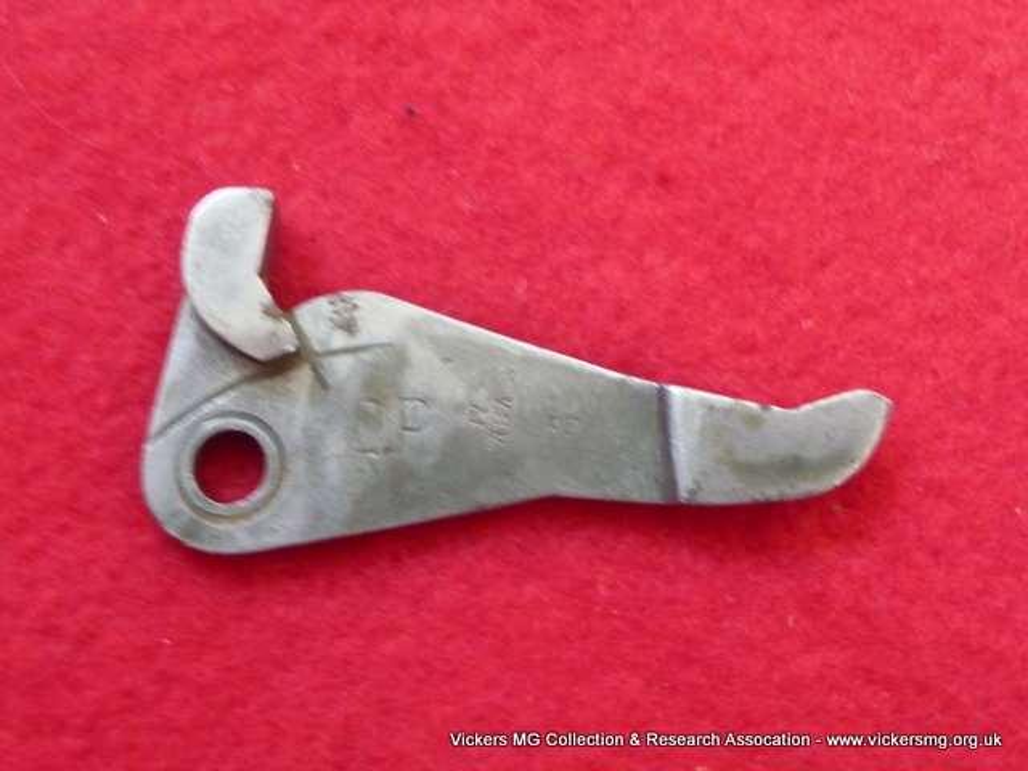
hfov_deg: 39.7
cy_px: 386
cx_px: 514
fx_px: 1425
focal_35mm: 48
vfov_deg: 30.3
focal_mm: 8
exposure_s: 1/13
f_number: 4.2
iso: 800
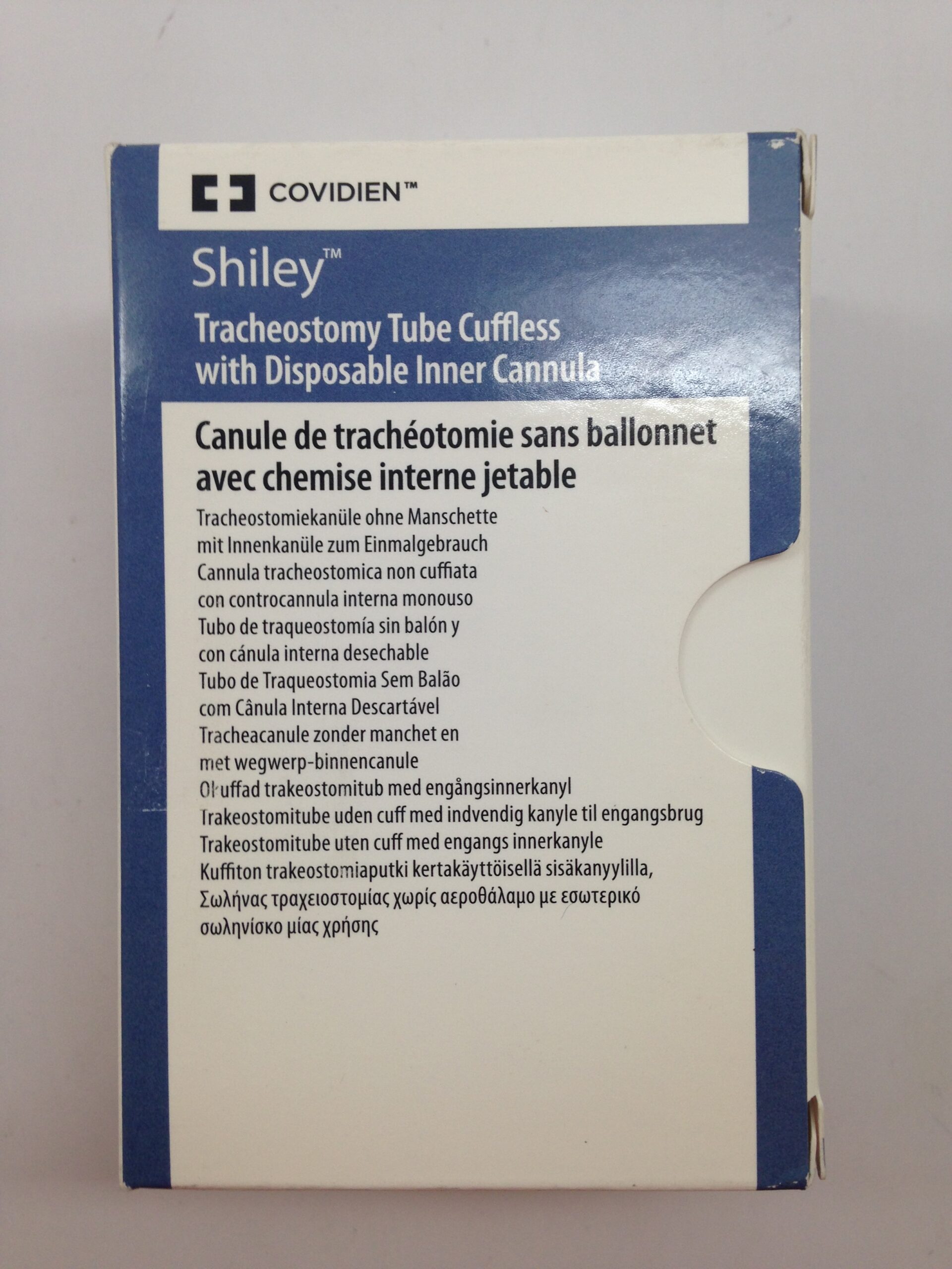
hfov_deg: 42.9
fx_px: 1210
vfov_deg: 55.4
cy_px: 634
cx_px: 476
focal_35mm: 33
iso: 50
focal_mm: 4.12
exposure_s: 1/60
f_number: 2.4
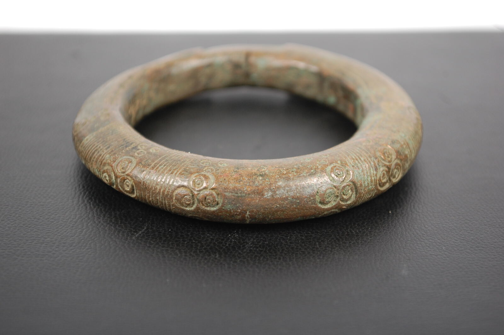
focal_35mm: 82
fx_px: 1154
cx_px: 252
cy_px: 168
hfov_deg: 24.6
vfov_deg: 16.5
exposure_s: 1/80
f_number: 5.6
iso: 400
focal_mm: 55
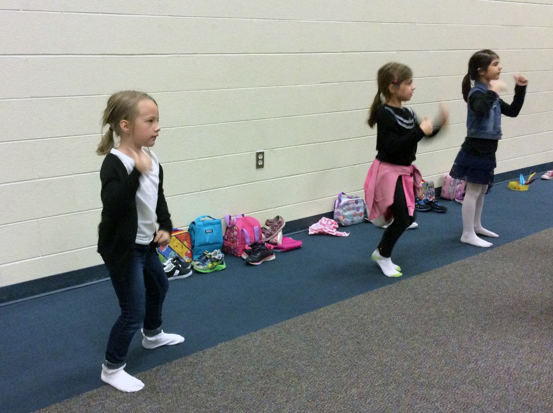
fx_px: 510
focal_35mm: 32
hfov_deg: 56.9
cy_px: 206
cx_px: 276
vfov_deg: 44.1
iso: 250
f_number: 2.4
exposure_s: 1/24
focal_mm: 3.3
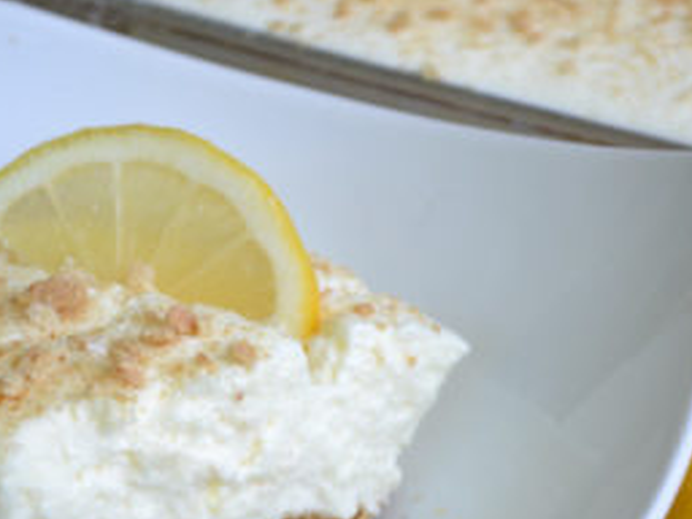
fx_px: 2339
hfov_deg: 16.8
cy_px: 350
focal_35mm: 117
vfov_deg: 12.6
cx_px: 354
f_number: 5.6
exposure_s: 1/125
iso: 200
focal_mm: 52
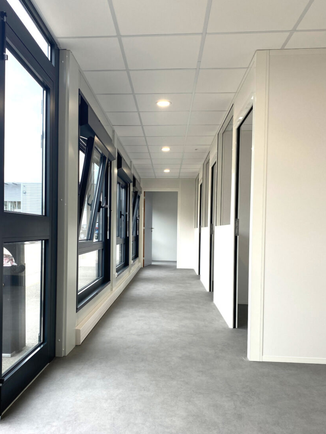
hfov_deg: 45.3
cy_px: 243
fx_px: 389
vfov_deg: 58.2
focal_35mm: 31
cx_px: 133
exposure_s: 1/241
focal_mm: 4.25
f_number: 1.8
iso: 32
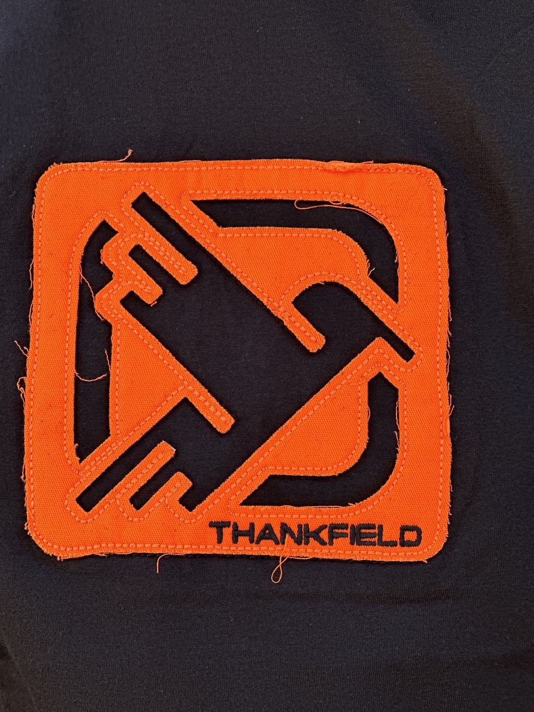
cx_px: 267
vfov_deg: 25.3
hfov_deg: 19.1
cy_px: 356
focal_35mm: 77
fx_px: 1584
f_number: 2.8
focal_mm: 9
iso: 50
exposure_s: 1/121
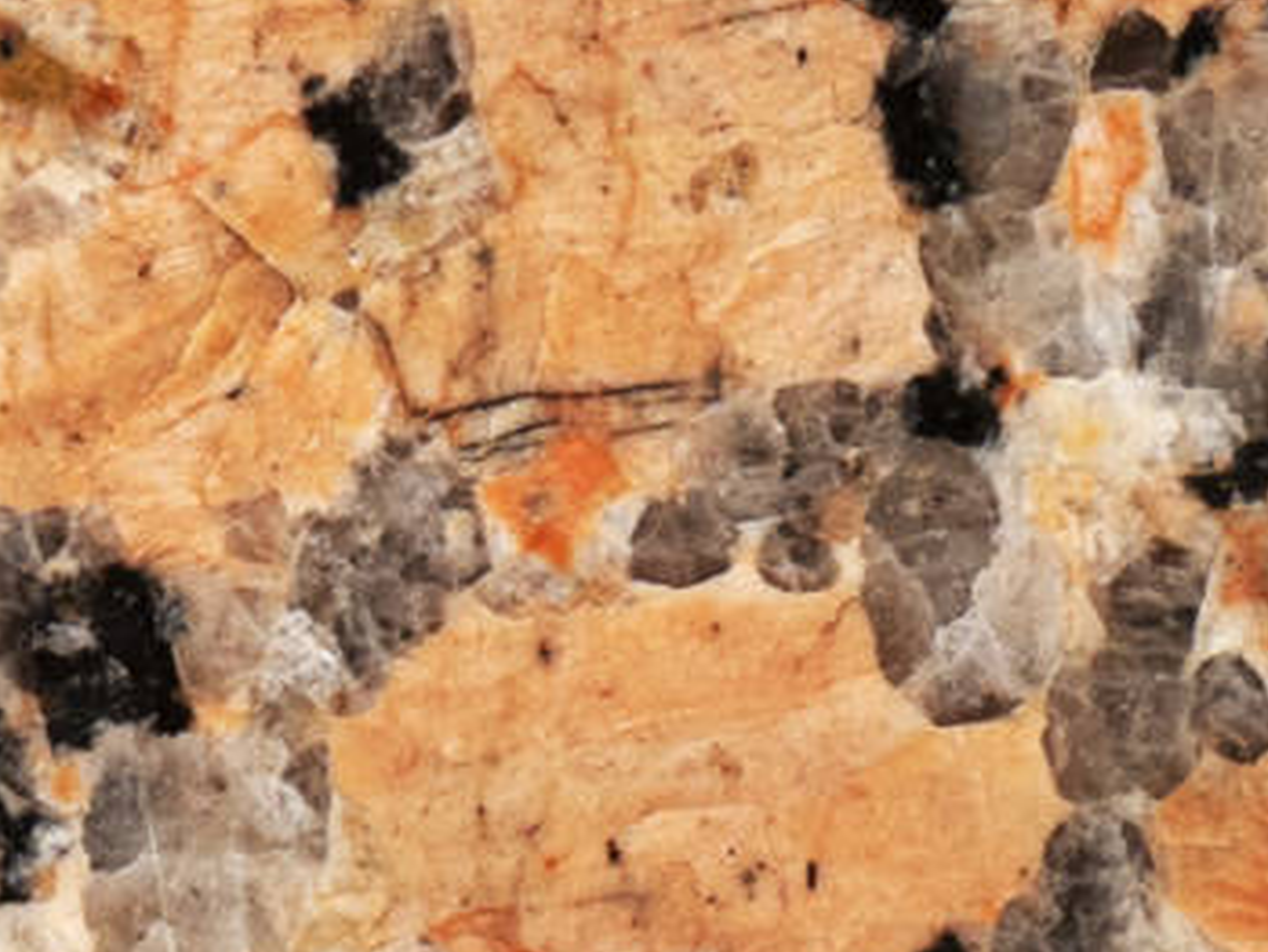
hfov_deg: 7.3
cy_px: -480
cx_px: -821
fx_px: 9674
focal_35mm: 264
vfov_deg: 5.6
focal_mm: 18
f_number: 4.2
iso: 200
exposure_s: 1/25
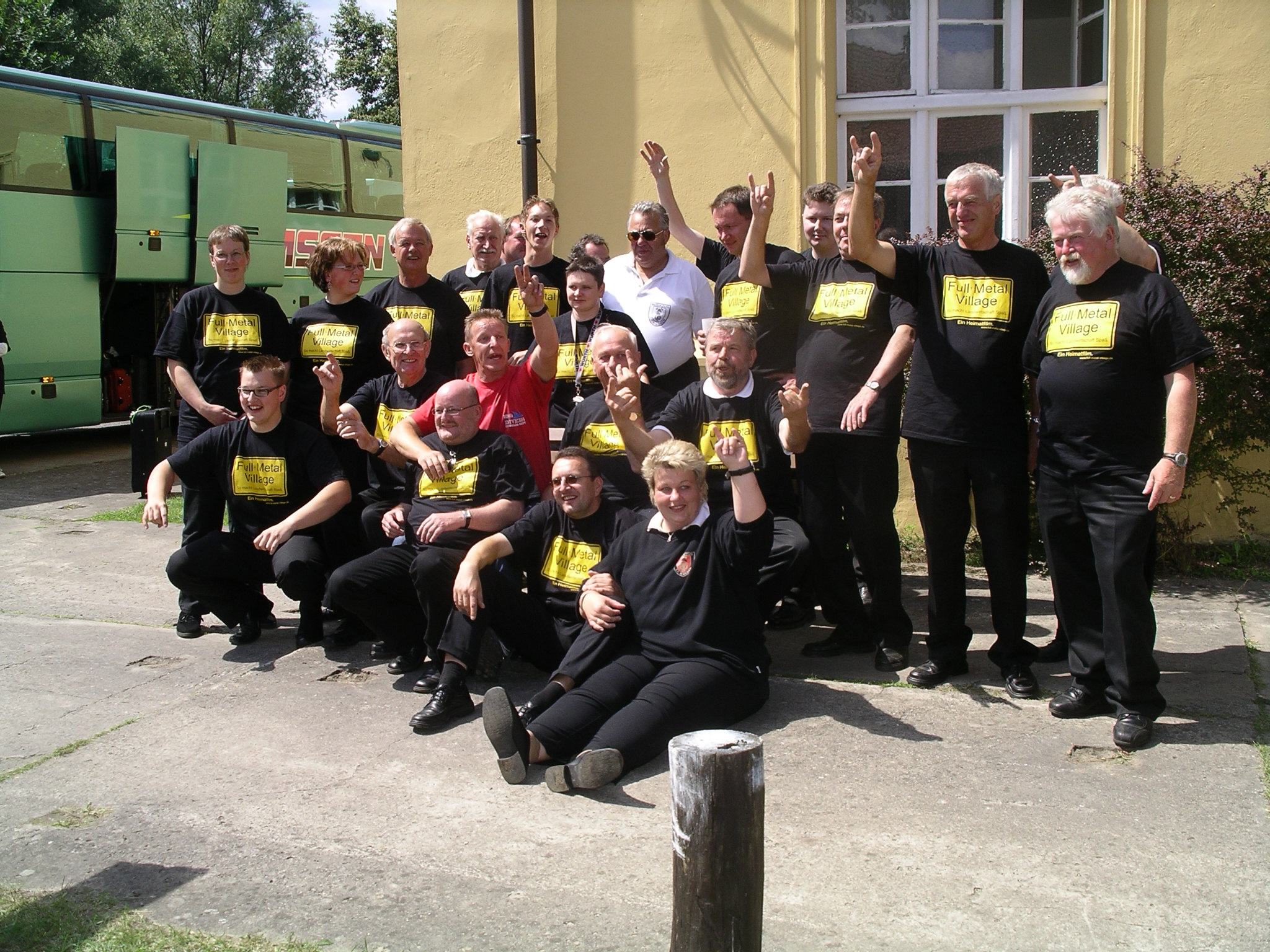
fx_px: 1357
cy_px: 476
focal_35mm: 37
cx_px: 635
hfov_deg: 50.1
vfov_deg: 38.7
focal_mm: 7.8
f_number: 4.3
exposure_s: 1/386
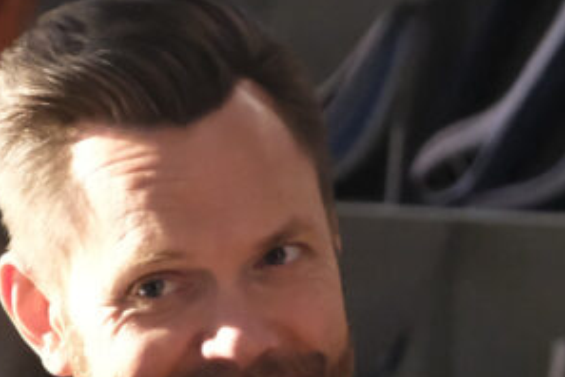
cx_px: 613
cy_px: 783
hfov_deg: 3.4
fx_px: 9416
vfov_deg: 2.3
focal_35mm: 600
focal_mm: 77.3
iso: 10000
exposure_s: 1/250
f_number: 3.6
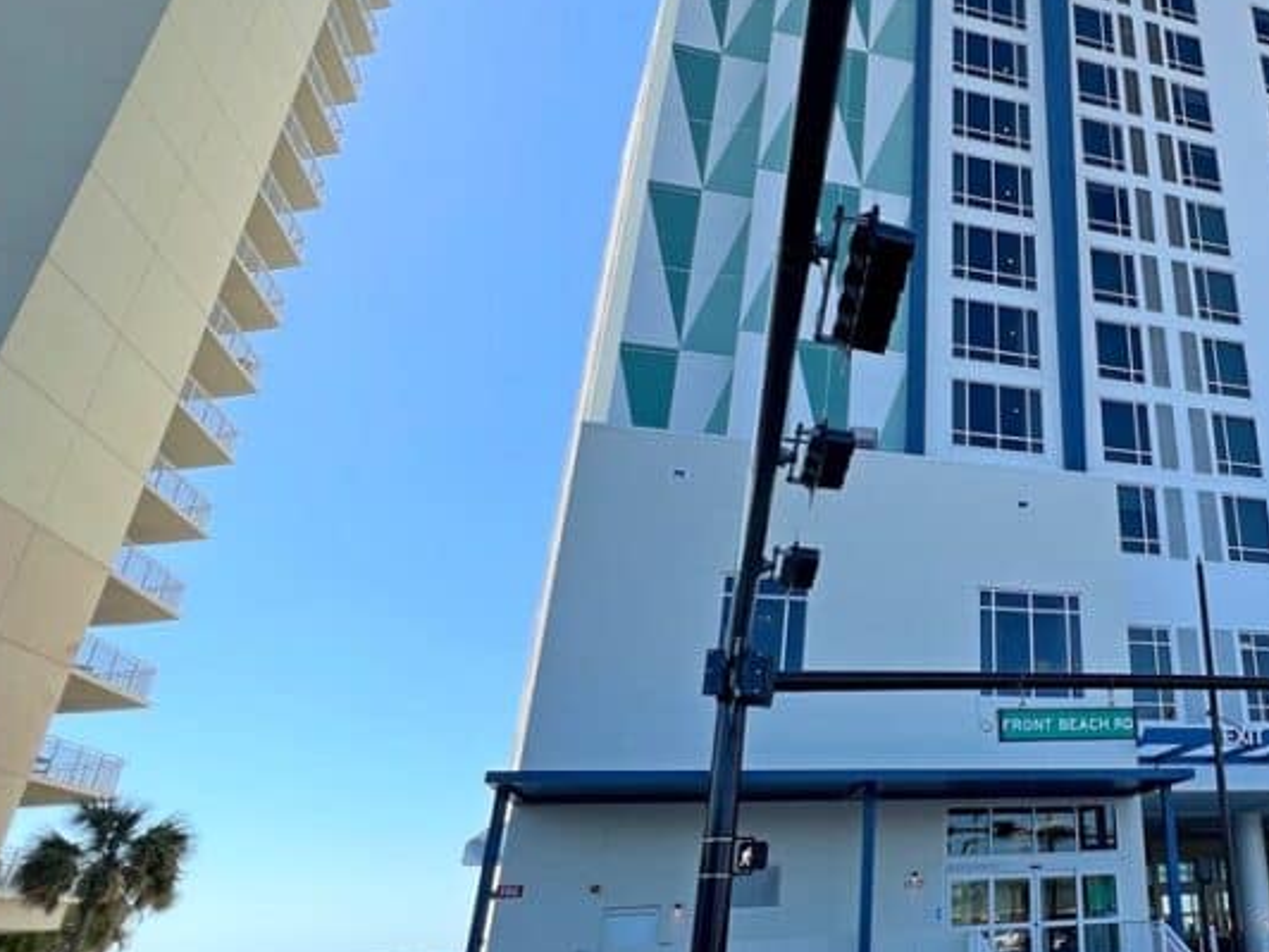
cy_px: 465
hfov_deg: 61.5
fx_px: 916
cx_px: 1076
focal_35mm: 25
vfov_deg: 54.9
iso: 32
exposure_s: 1/896
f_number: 1.8
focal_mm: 1.57
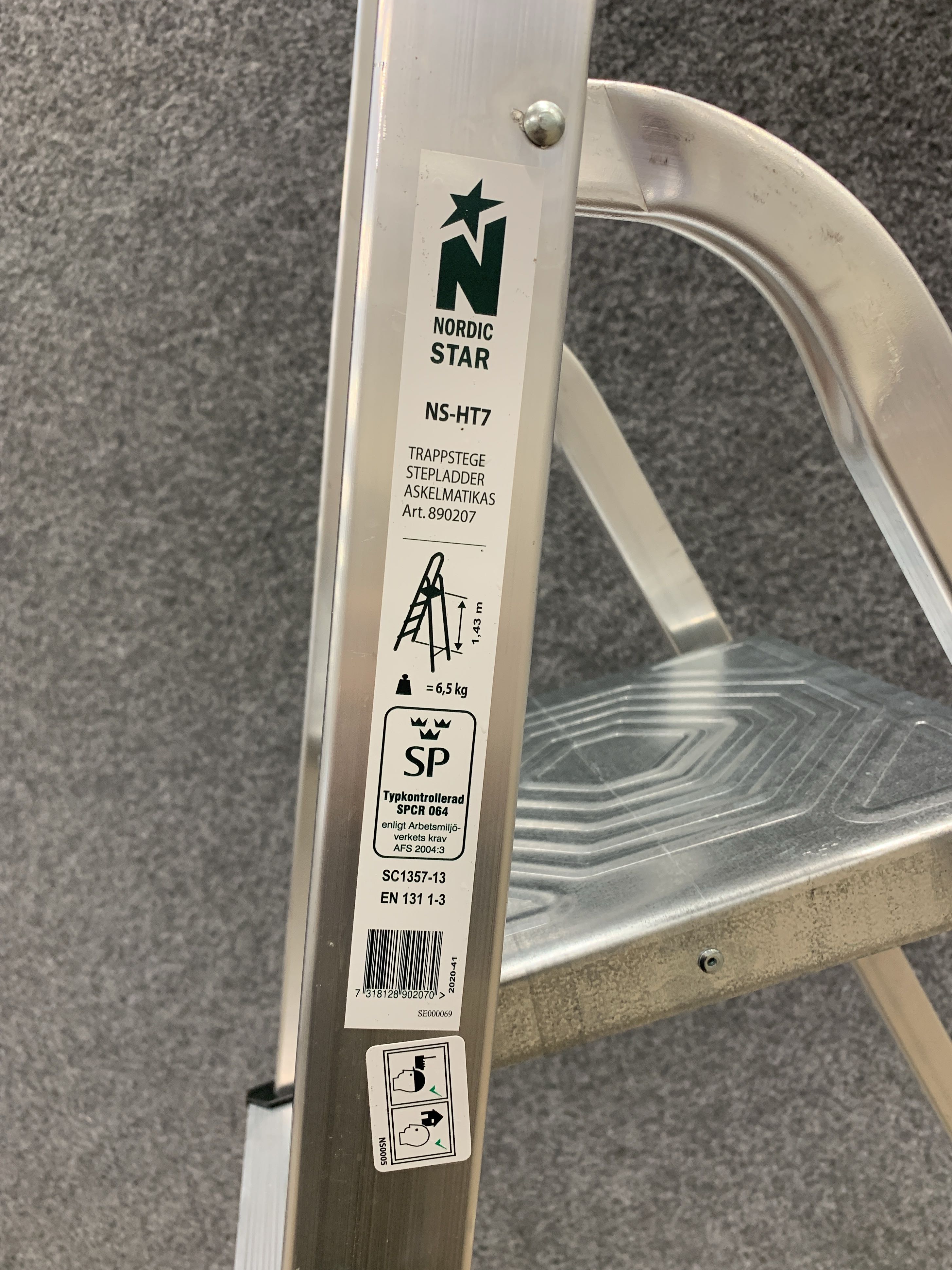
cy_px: 646
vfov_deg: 65.3
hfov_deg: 51.3
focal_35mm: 27
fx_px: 990
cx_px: 458
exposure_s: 1/60
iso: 125
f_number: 1.8
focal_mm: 4.25
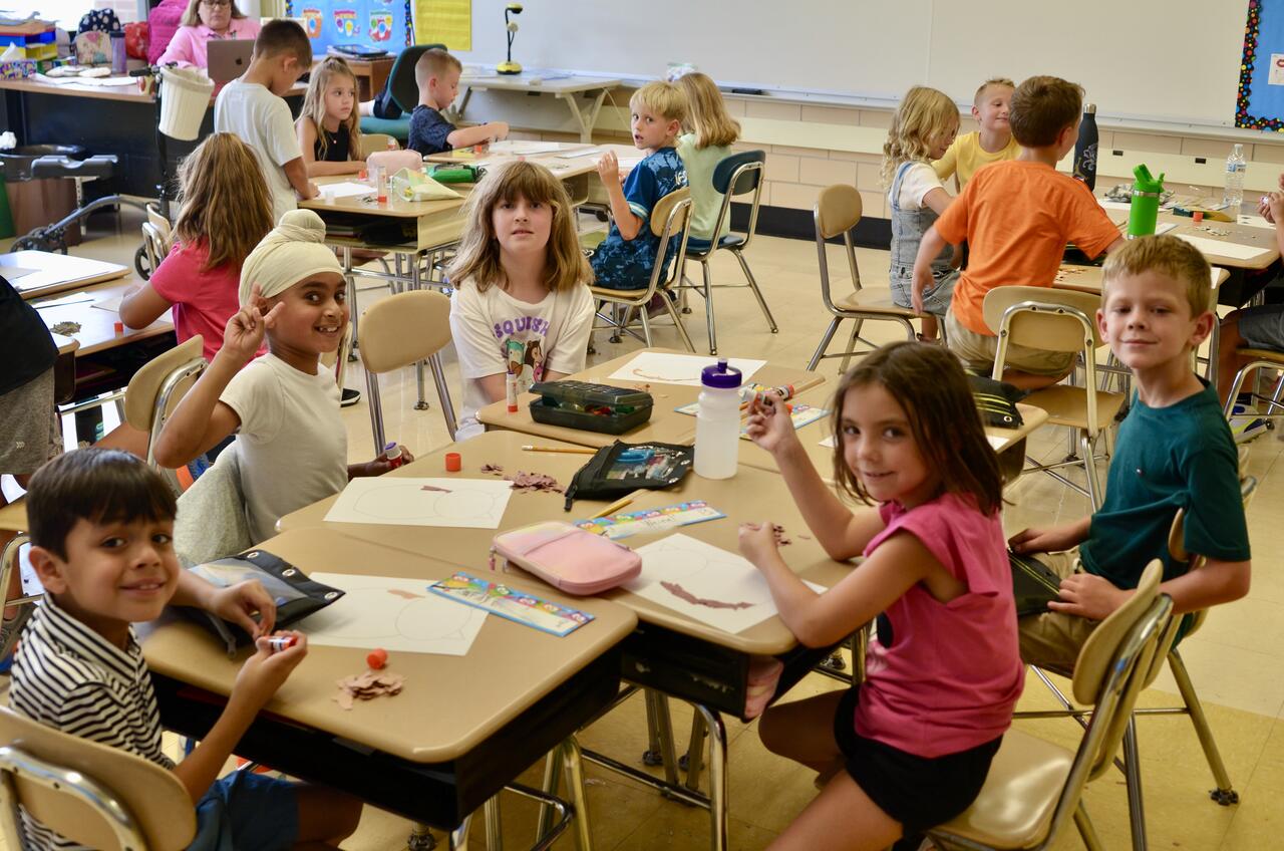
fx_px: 1495
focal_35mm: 42
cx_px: 642
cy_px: 426
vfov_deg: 31.8
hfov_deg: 46.5
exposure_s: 1/80
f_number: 4.5
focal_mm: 28
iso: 400
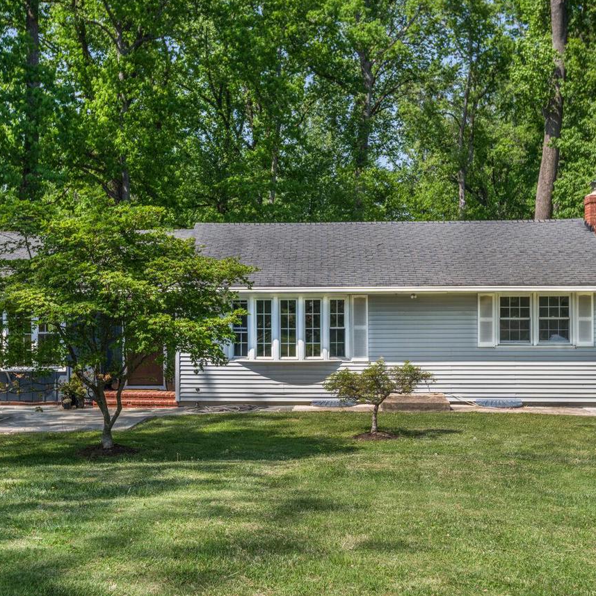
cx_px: 264
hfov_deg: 34.0
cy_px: 316
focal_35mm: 50
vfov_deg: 34.0
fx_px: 974
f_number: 8
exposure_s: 1/500
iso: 200
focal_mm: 35
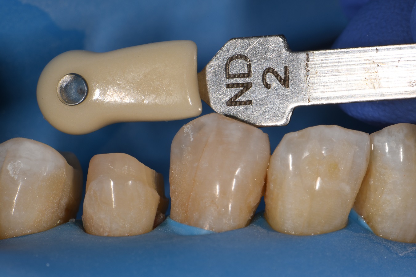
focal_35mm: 157
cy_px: 138
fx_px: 1813
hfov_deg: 13.1
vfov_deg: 8.7
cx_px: 208
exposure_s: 1/200
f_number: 32
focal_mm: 105
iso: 200
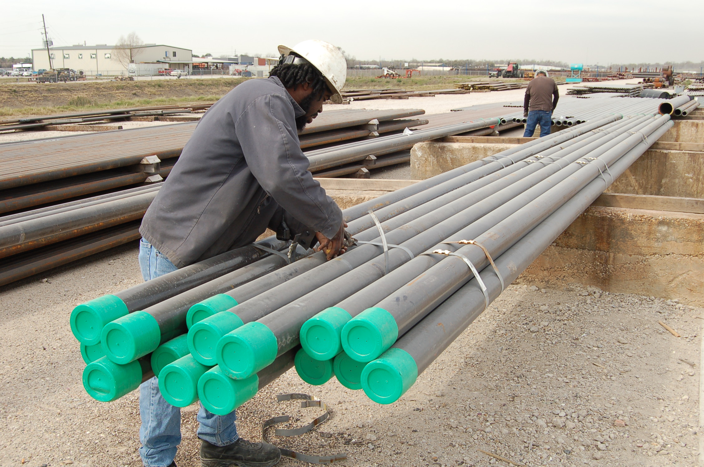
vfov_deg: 34.1
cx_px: 352
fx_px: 761
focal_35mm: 39
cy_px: 234
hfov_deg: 49.6
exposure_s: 1/200
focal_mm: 26
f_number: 7.1
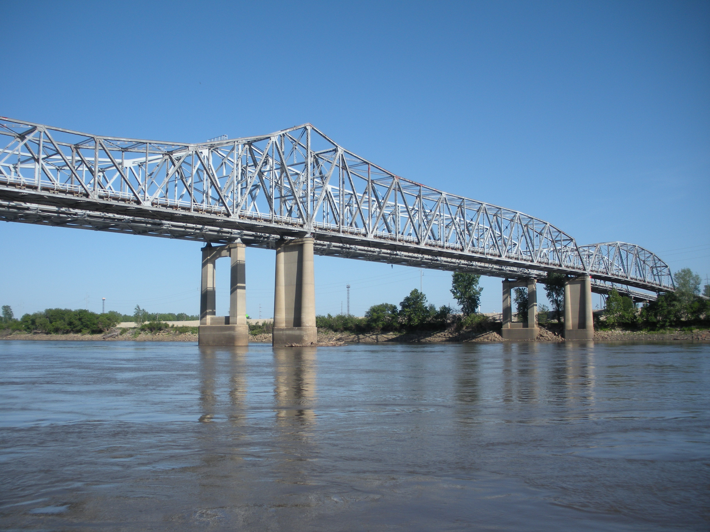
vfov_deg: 39.7
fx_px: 738
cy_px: 266
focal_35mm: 36
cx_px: 355
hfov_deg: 51.4
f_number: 3.5
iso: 64
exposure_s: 1/706
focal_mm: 6.3
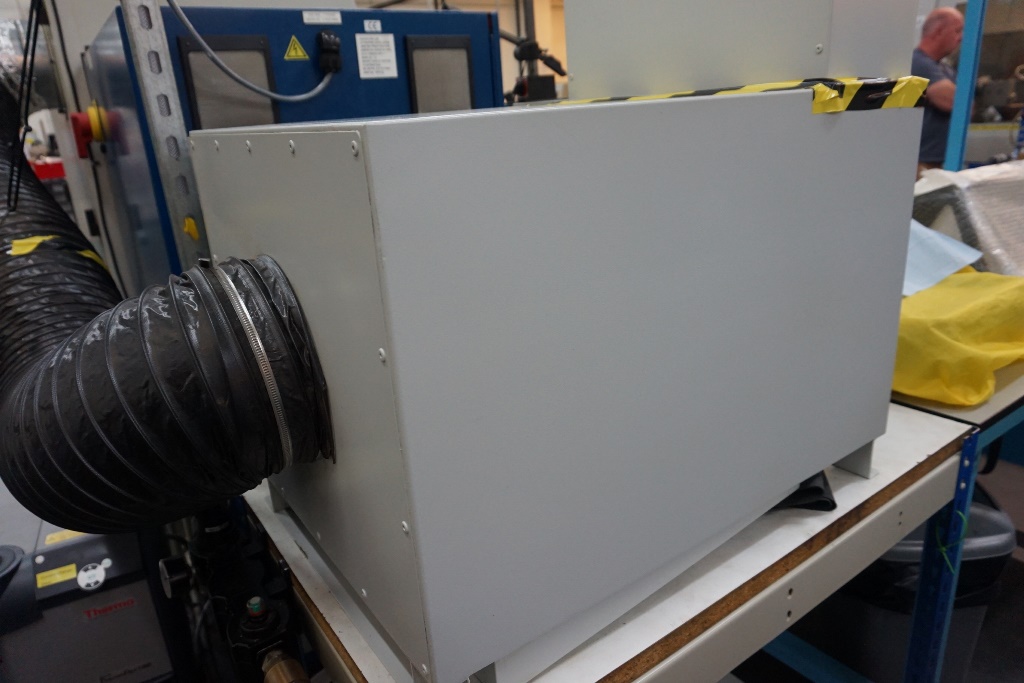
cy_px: 342
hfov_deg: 73.7
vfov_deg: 53.1
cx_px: 512
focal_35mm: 24
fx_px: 683
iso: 1250
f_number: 4
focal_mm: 16
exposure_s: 1/160
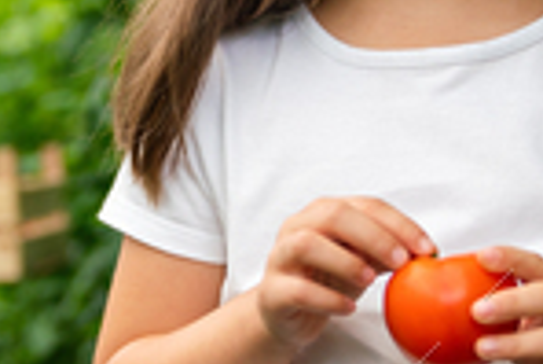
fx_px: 2401
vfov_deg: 8.6
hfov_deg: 12.9
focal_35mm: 159
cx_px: 150
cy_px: 235
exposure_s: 1/500
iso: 250
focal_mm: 40
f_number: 2.8
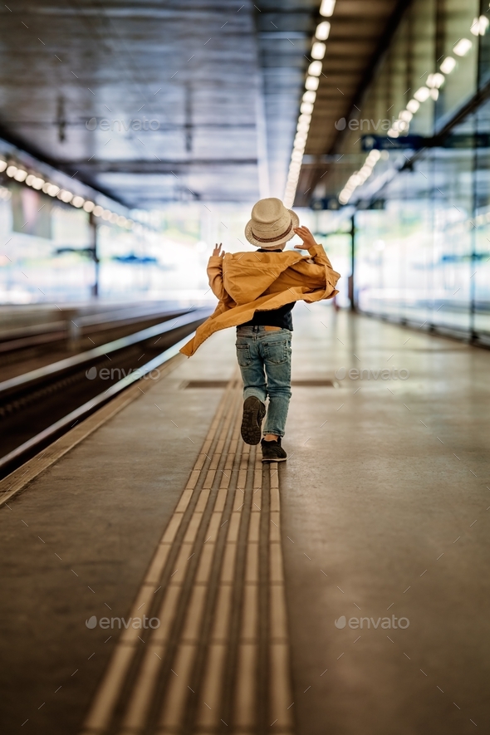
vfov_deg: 23.9
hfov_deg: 16.1
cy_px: 368
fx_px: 1735
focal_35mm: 85
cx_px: 245
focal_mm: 85
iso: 250
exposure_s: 1/320
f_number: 2
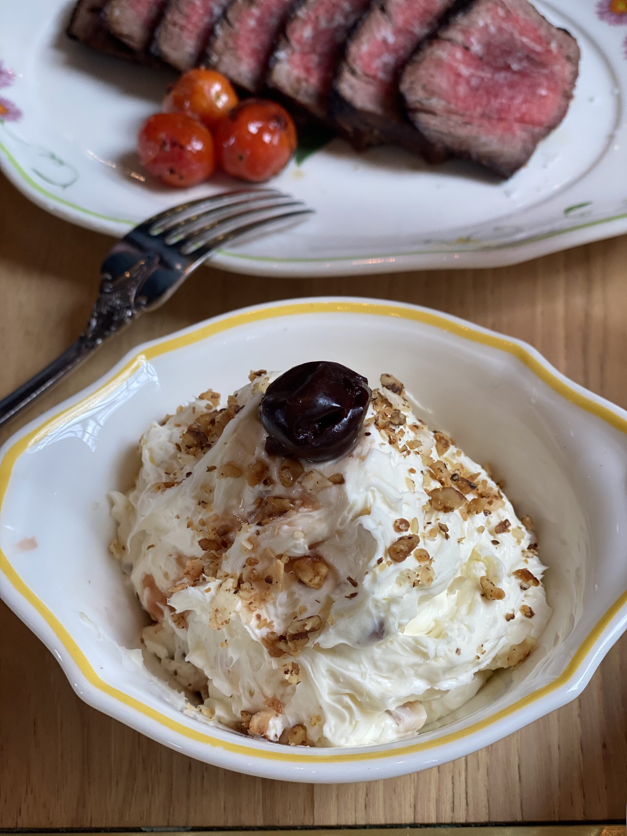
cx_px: 314
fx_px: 1256
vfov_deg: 36.8
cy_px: 418
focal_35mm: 52
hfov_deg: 28.0
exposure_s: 1/120
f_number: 2
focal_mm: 6
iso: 80
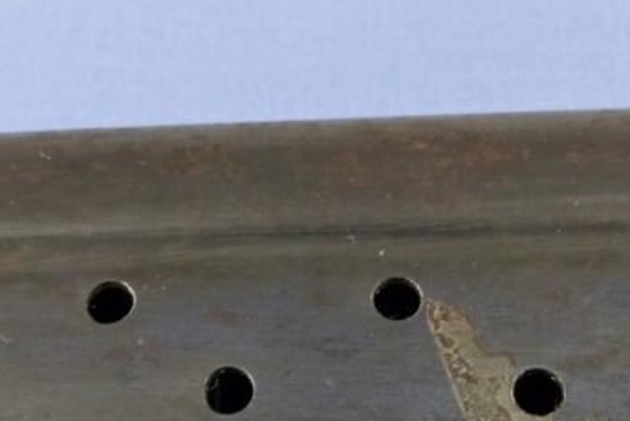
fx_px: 1016
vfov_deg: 22.9
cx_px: 288
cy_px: 364
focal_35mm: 58
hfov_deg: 34.4
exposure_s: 1/60
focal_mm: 4.5
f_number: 2.8
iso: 250
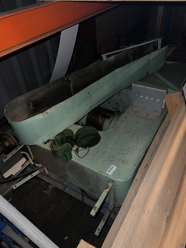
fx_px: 186
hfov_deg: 53.1
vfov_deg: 67.3
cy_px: 124
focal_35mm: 26
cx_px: 93
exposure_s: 1/20
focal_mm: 5.7
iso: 40
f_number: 1.5
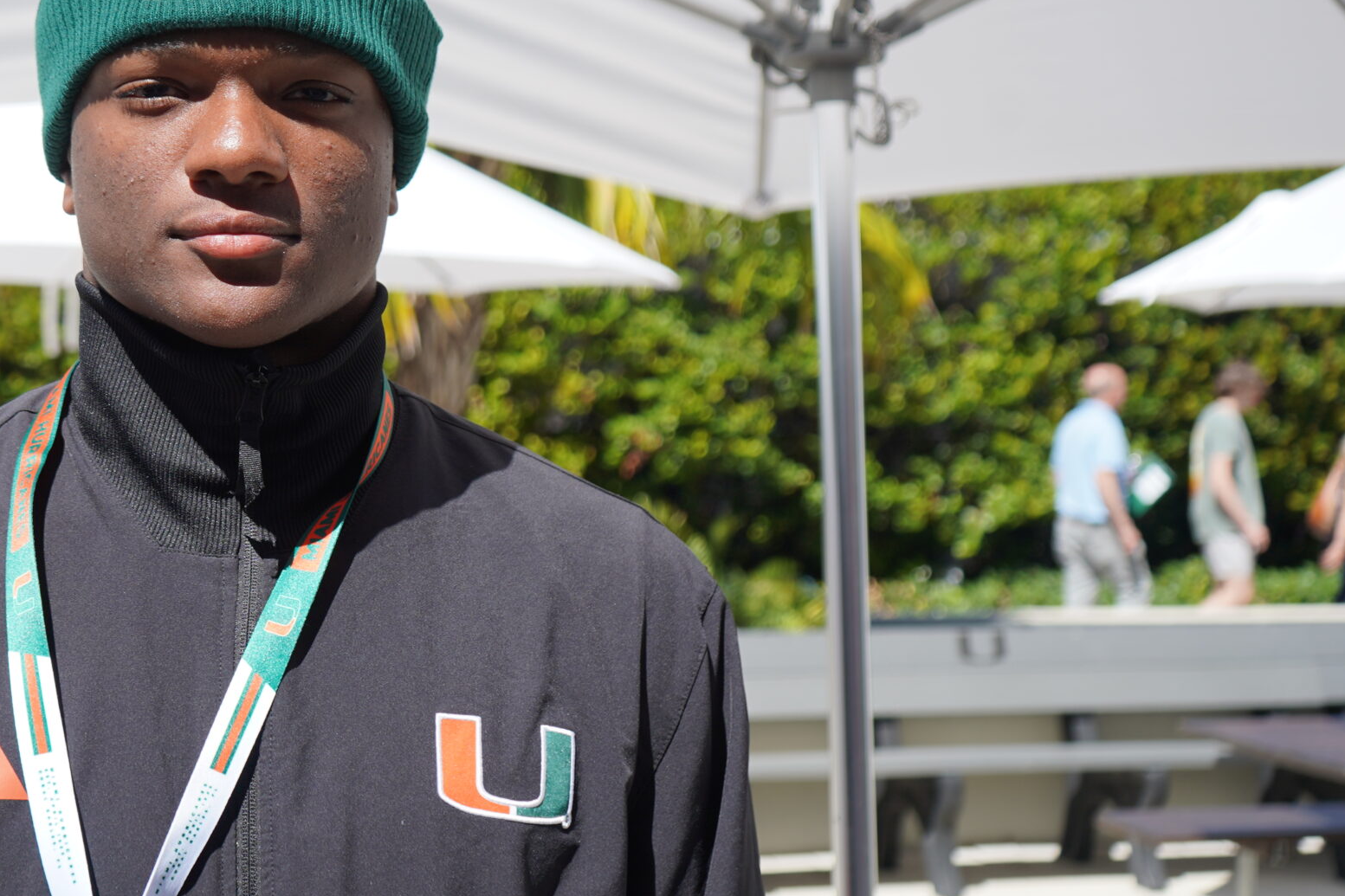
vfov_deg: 22.2
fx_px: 2279
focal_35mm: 61
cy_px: 321
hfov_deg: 32.2
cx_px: 304
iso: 100
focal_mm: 37
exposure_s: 1/640
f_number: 4.5
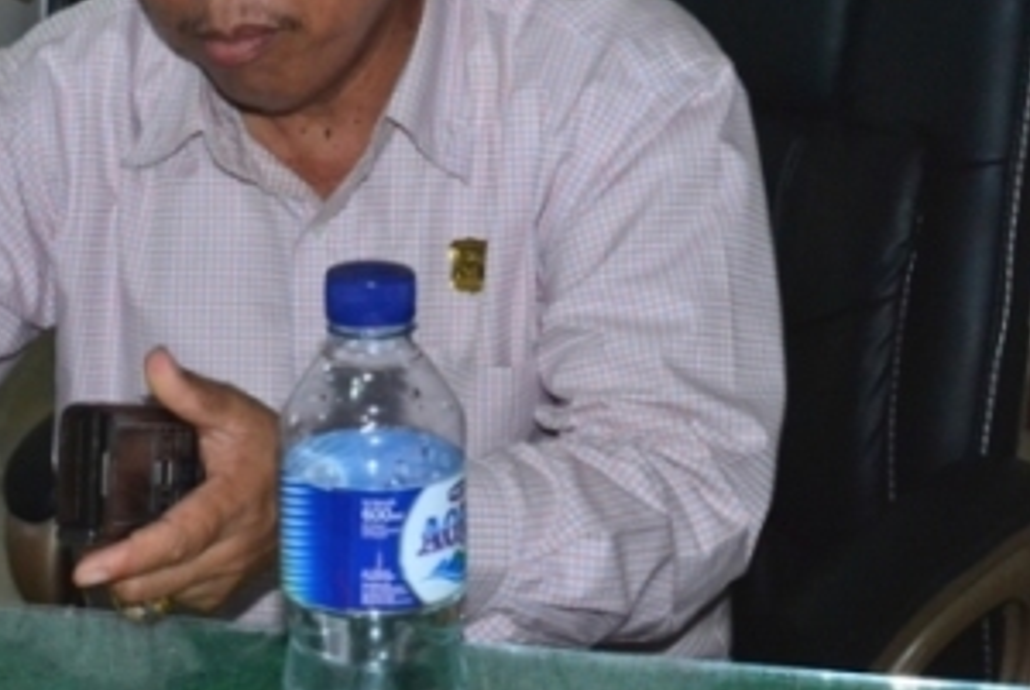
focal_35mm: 71
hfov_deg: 27.5
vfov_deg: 19.1
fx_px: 2034
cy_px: 137
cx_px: 129
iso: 3200
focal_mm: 26
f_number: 16
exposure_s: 1/60
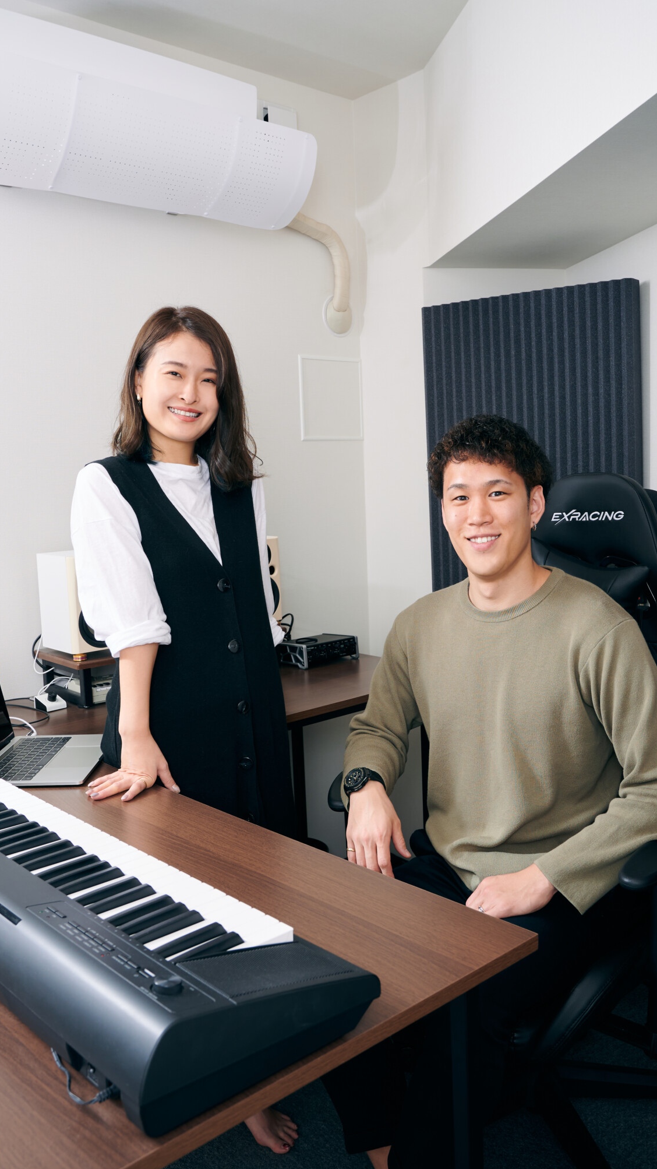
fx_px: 977
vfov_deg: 61.8
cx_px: 354
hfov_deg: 37.2
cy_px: 587
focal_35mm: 32
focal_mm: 29.5
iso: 200
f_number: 8
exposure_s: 1/125
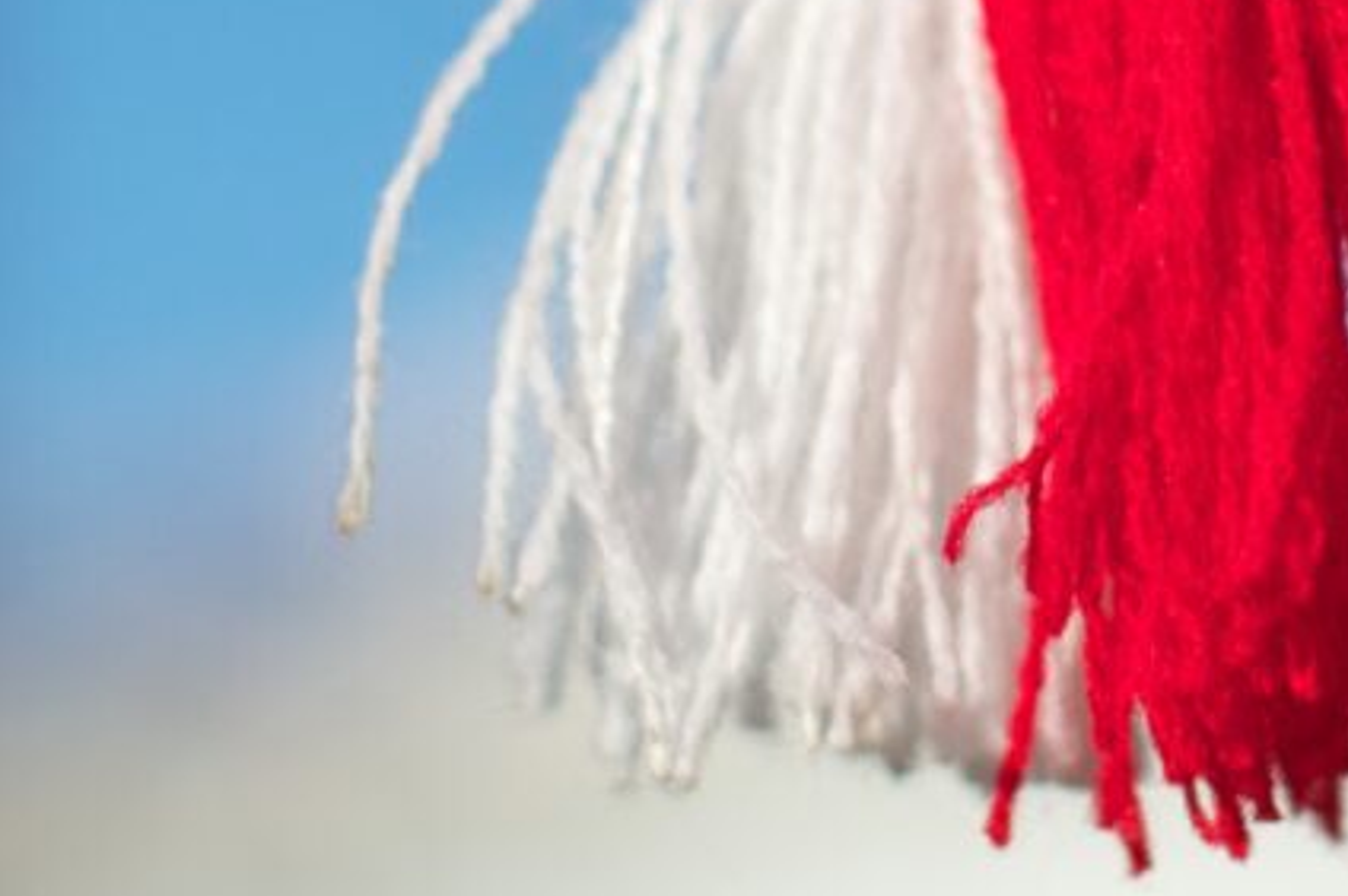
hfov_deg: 7.6
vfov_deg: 5.0
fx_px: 10177
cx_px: 1164
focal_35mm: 272
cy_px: -151
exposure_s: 1/2500
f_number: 2.8
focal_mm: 50
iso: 200
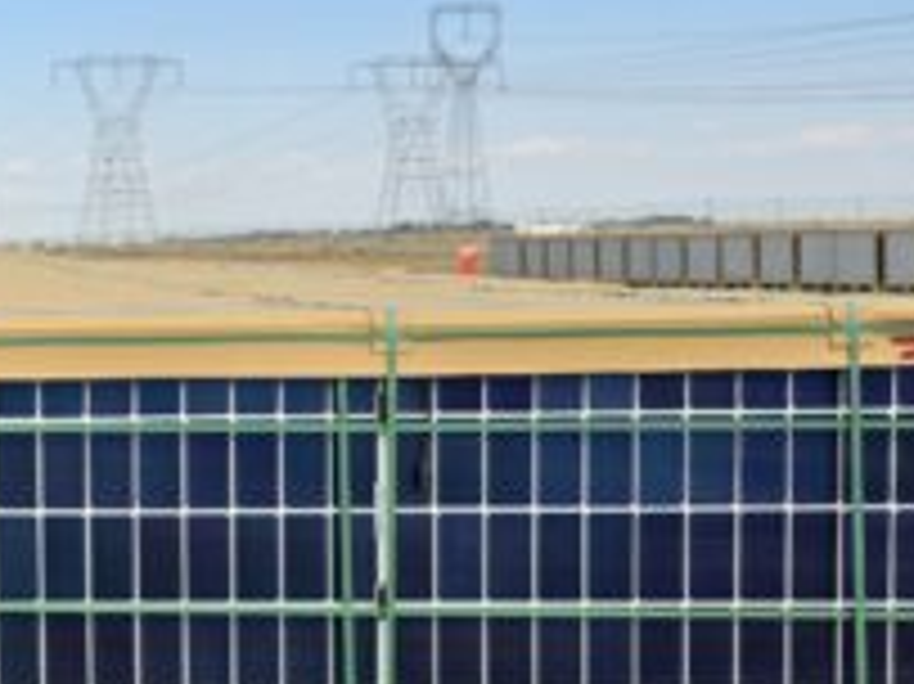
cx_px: -297
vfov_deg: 21.6
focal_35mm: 68
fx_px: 1794
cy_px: 378
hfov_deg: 24.6
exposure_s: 1/521
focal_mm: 6.3
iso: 12
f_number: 1.7
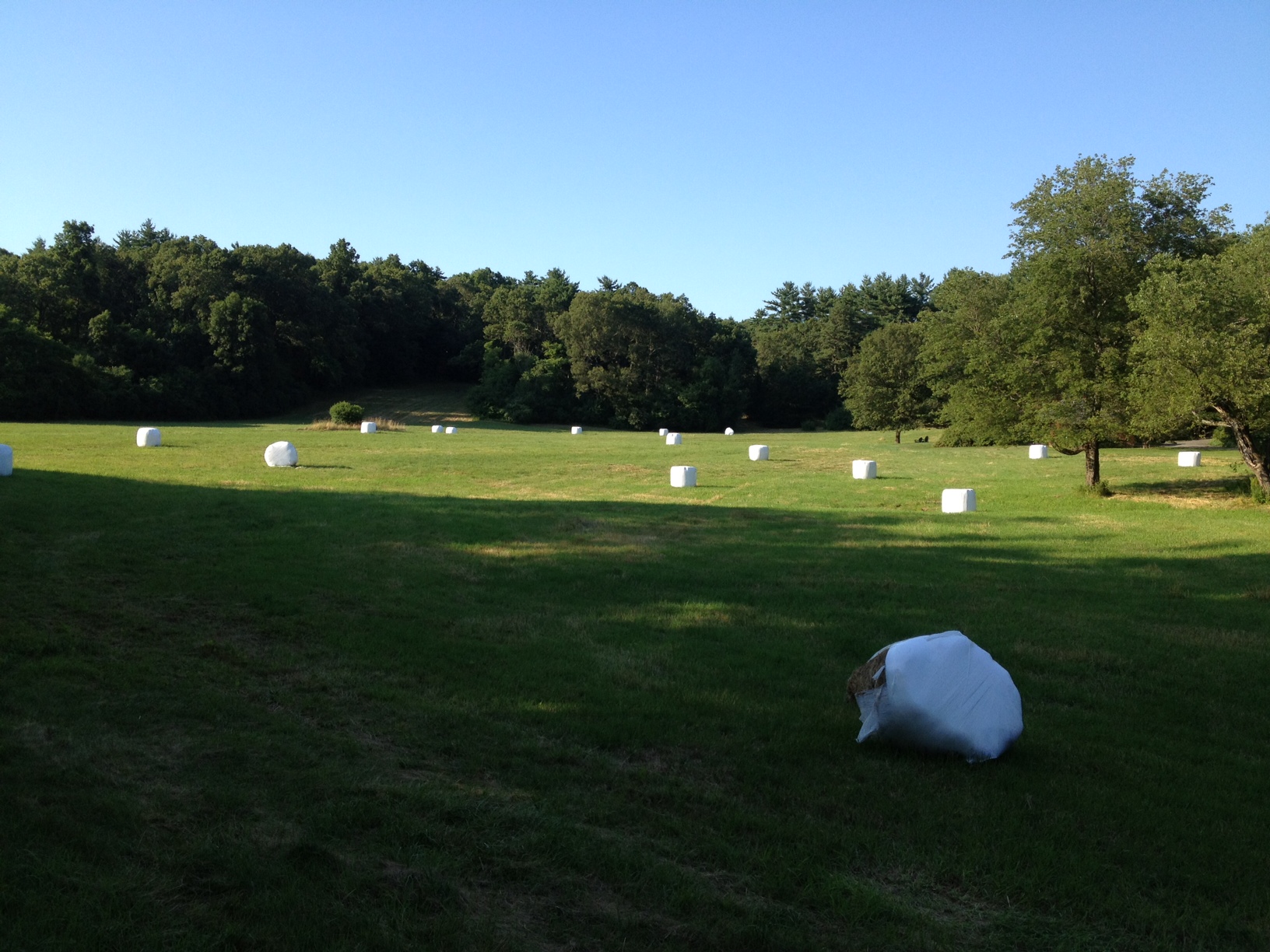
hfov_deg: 52.6
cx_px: 635
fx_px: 1284
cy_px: 476
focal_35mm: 35
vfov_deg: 40.7
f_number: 2.4
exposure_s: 1/767
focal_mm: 4.28
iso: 64
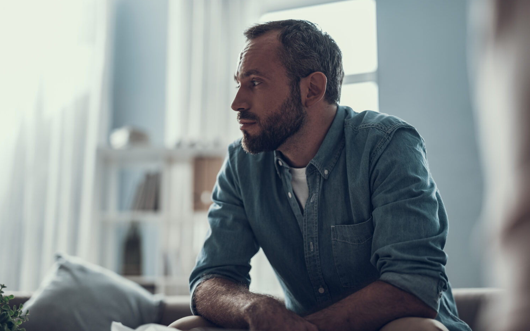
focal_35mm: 52
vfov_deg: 24.9
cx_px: 268
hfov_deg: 38.9
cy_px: 167
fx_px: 751
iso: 250
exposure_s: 1/100
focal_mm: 50
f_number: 1.4
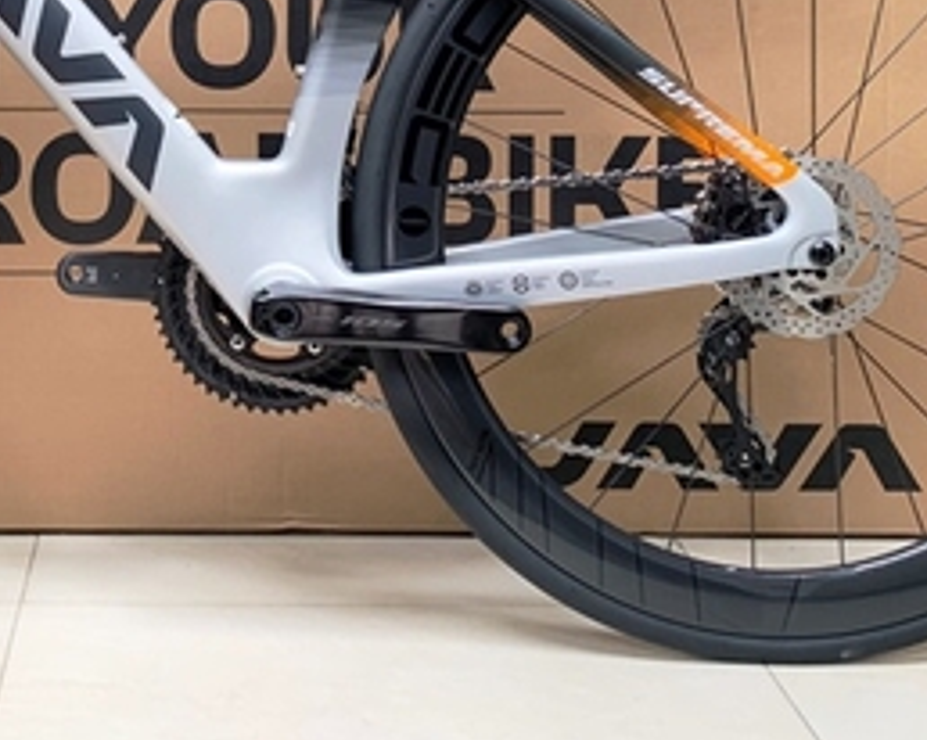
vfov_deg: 24.6
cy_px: -4
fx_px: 1617
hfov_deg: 31.2
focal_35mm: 59
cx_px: 194
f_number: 1.8
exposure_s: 1/75
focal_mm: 4.25
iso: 100
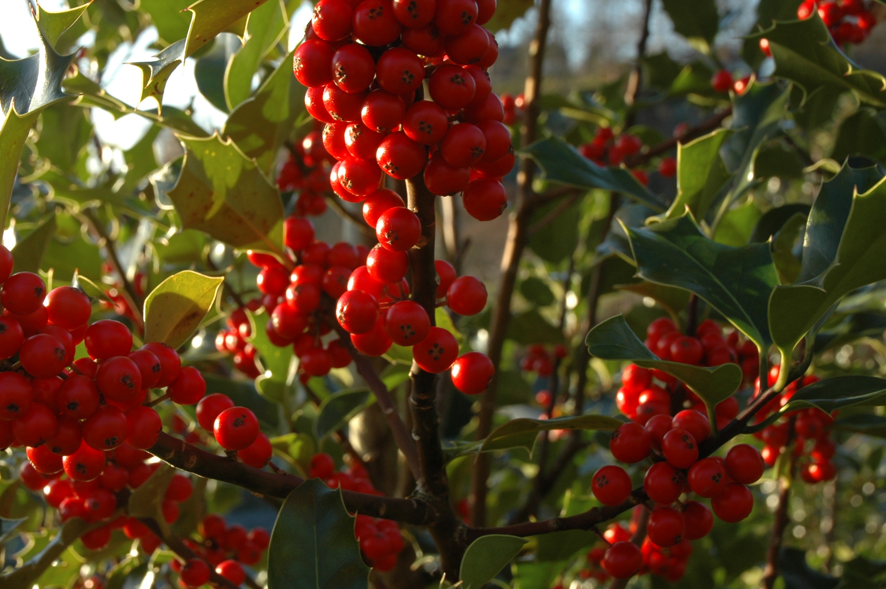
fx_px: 1466
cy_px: 230
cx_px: 350
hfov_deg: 33.5
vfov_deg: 22.7
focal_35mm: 60
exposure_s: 1/50
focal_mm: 31
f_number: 9
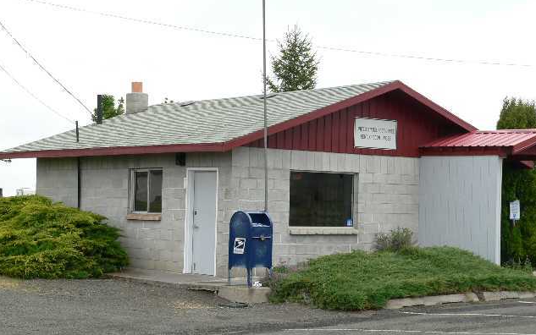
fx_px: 1096
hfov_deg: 27.5
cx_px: 269
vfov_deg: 17.4
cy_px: 200
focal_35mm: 75
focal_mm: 11.6
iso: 80
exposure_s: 1/250
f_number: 4
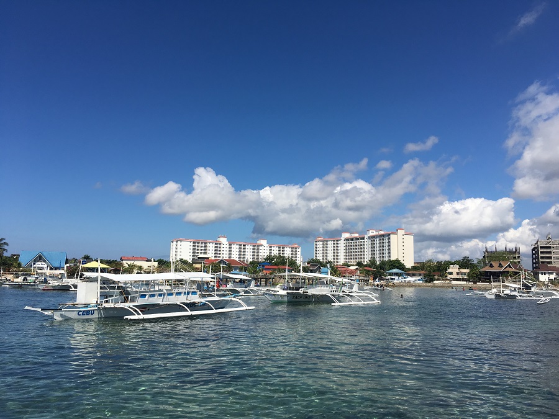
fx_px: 468
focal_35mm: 29
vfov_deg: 48.2
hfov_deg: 61.7
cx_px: 280
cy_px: 210
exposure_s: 1/2959
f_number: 2.2
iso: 25
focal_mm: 4.15
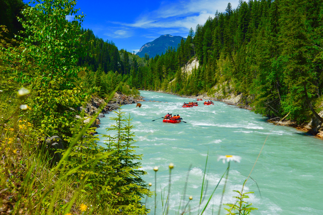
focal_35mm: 45
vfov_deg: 29.8
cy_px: 108
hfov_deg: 43.6
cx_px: 162
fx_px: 403
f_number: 6.3
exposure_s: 1/1600
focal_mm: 30
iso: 400
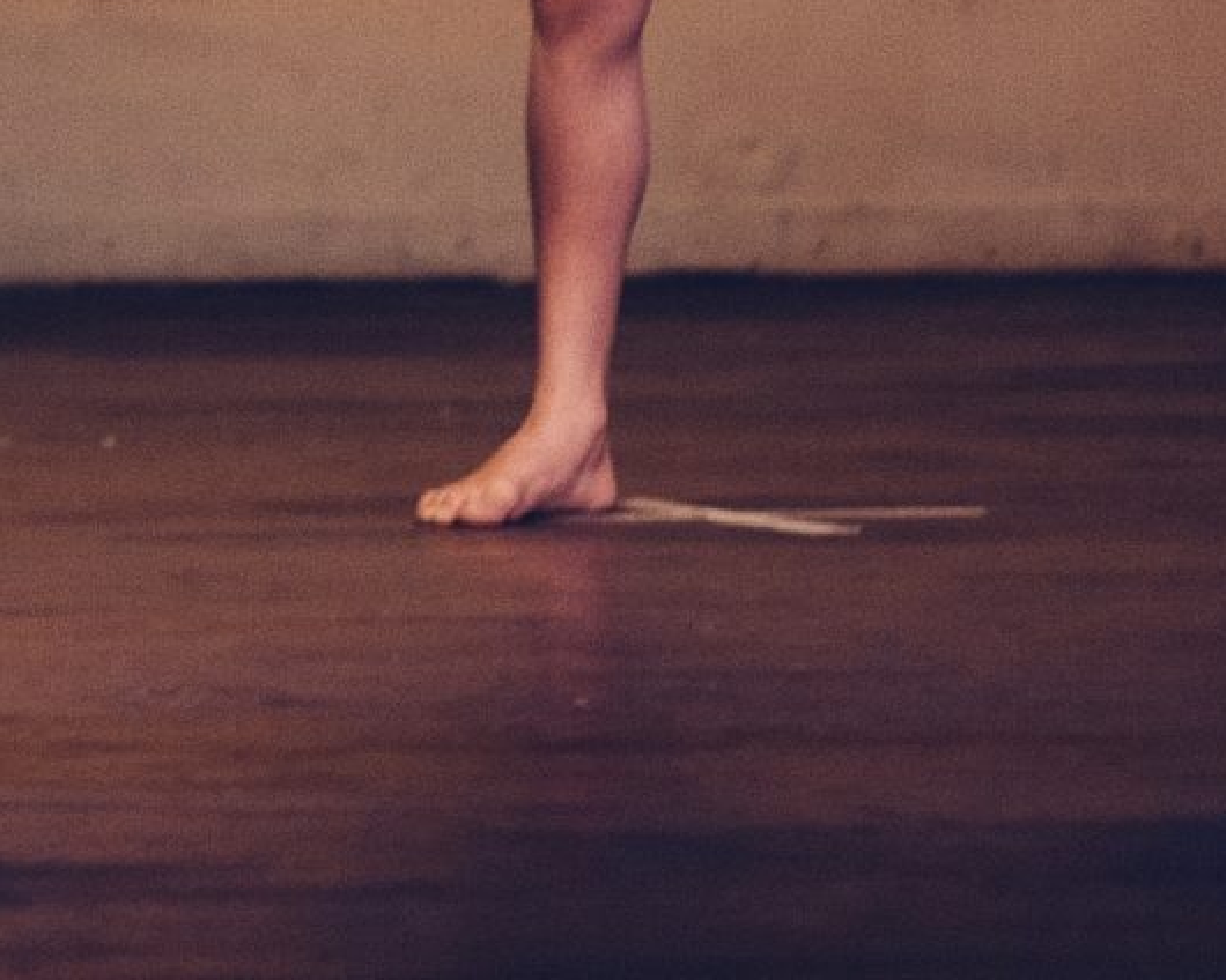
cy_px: -987
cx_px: -819
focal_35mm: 240
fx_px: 8708
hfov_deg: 7.8
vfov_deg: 6.3
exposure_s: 1/52
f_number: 1.4
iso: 200
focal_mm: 35
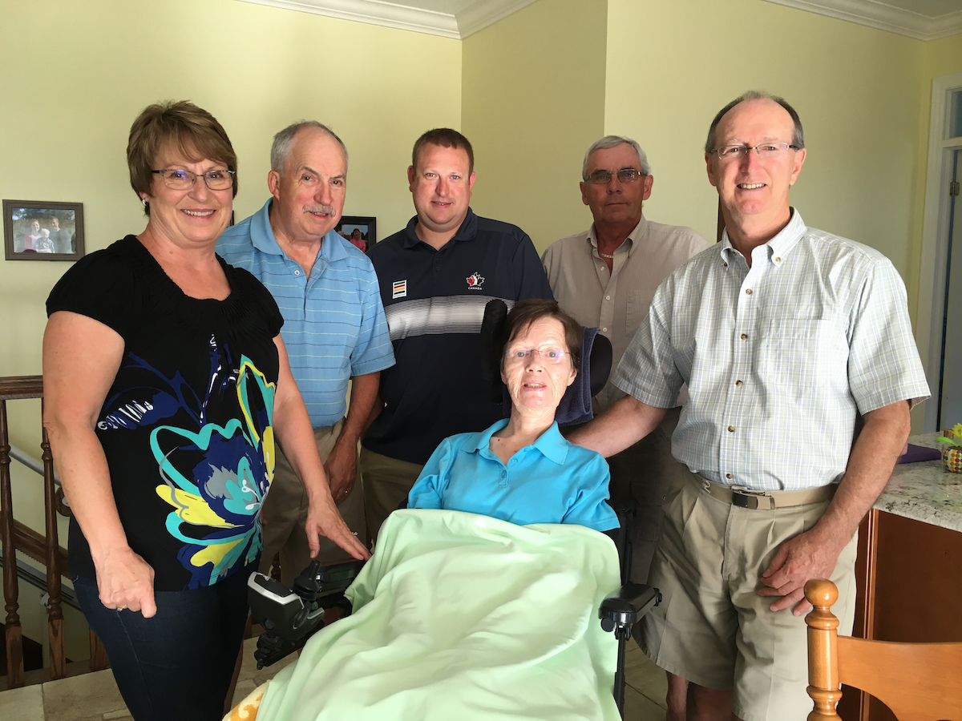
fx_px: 806
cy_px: 360
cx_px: 481
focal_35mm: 29
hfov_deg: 61.7
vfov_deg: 48.2
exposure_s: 1/40
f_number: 2.2
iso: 25
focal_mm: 4.15
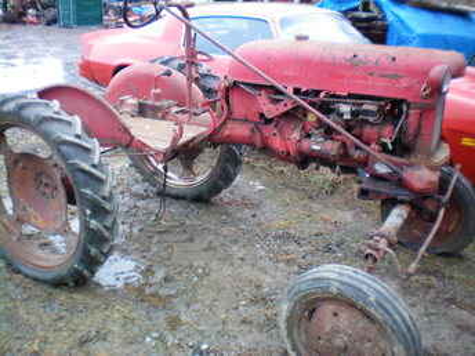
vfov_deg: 37.7
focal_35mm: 38
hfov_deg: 49.0
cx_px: 238
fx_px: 521
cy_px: 178
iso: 160
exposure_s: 1/60
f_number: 3.1
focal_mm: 6.3
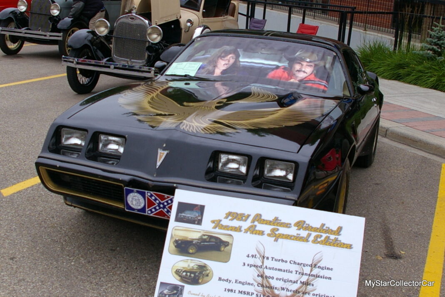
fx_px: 334
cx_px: 222
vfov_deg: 48.0
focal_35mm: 27
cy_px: 148
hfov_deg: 67.3
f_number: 6.7
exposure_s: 1/250
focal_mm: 18
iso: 200
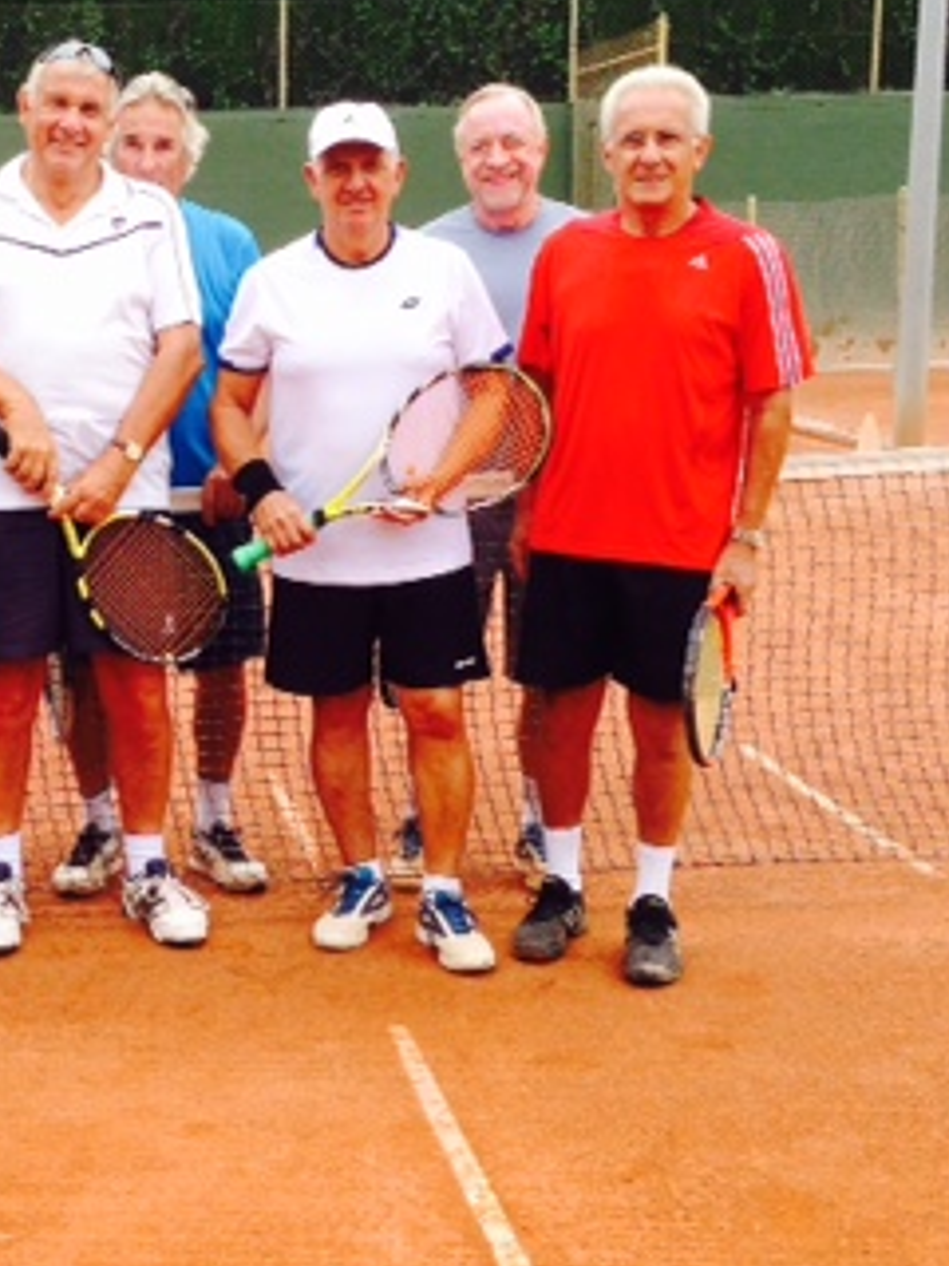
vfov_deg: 29.4
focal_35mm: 66
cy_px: 633
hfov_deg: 21.7
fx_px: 2413
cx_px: 75
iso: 50
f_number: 2.4
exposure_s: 1/661
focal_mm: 4.12
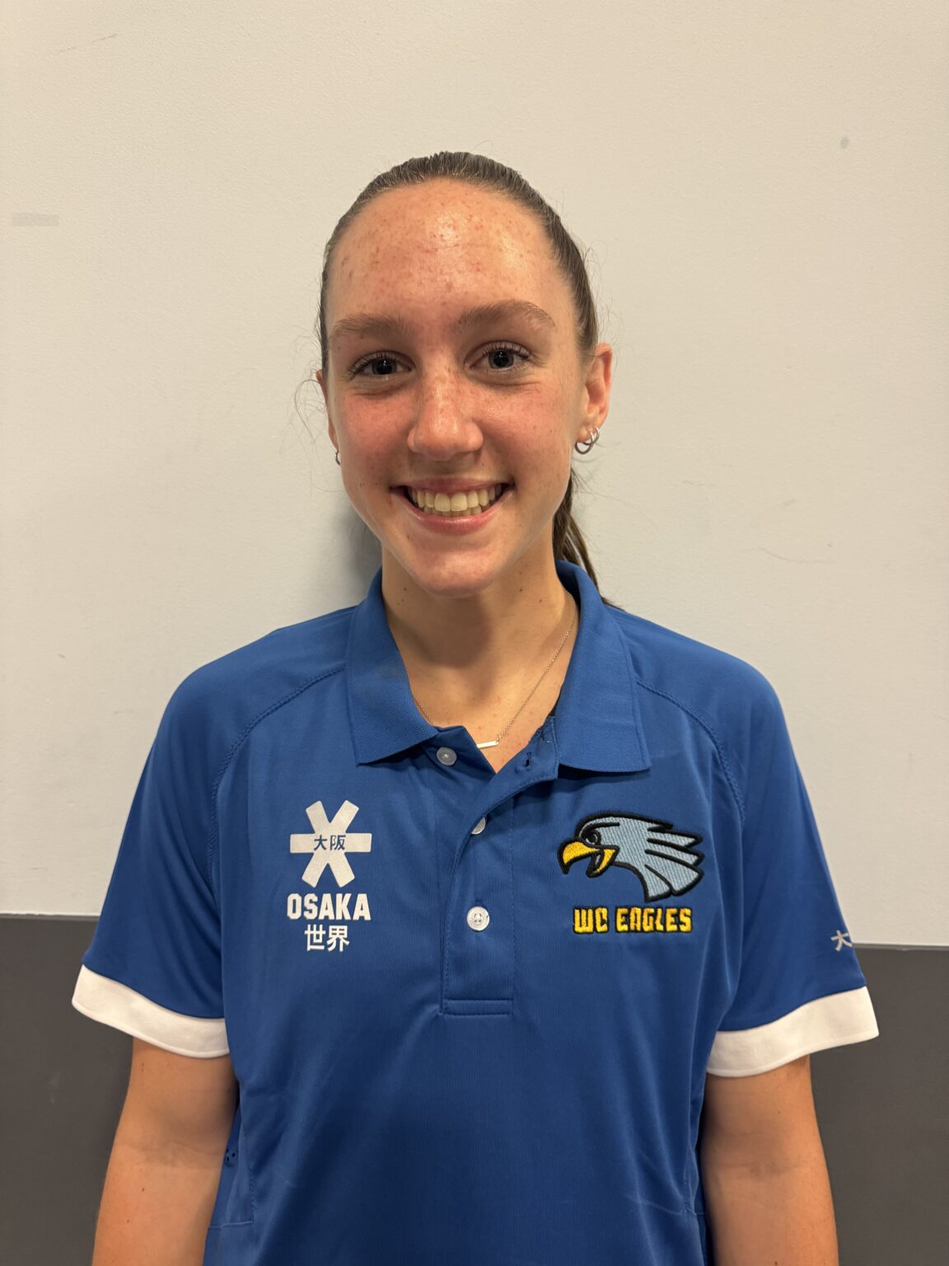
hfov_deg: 56.8
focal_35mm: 24
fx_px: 877
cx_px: 474
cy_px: 633
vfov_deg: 71.6
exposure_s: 1/60
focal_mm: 6.86
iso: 400
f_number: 1.78
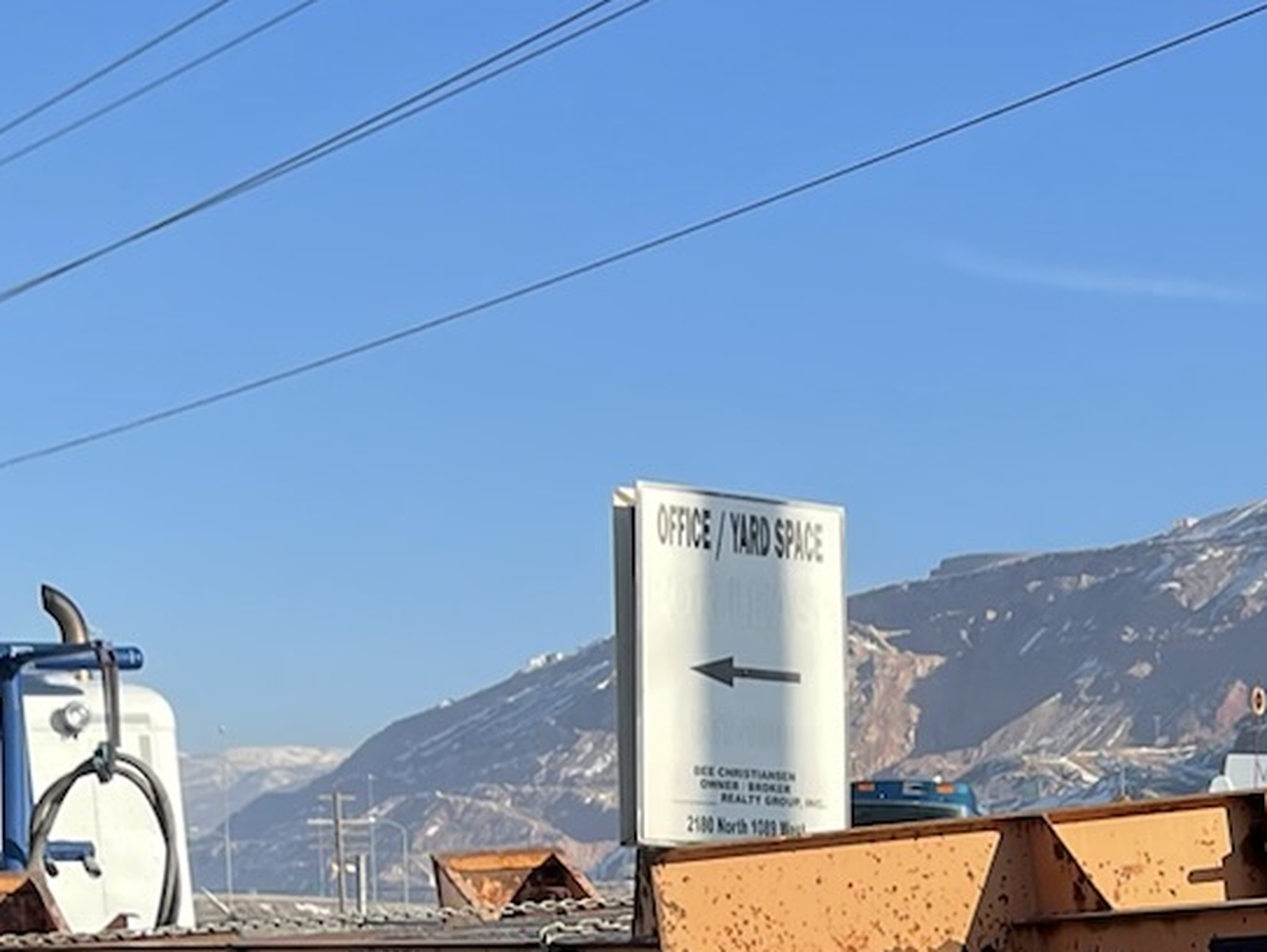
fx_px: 3589
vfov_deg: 14.4
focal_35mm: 98
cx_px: 1657
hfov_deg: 18.6
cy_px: 1267
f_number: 1.6
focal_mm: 5.1
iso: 32
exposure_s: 1/2924
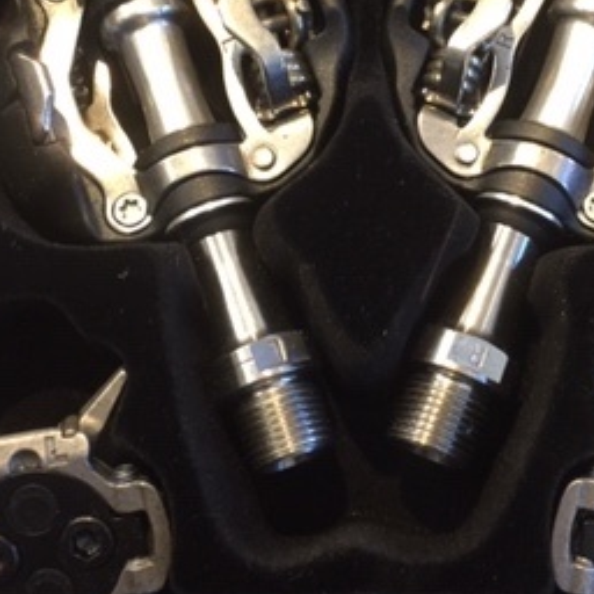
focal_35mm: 64
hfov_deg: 26.8
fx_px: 1242
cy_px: 174
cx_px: 387
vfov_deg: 26.6
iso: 125
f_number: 2.2
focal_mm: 4.15
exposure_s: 1/30
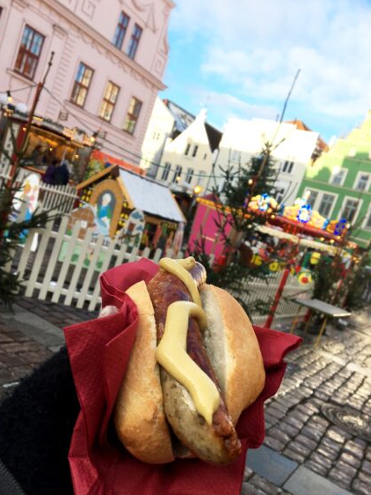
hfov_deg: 43.0
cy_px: 279
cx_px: 186
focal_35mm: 33
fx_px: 471
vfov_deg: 55.2
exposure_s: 1/769
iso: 25
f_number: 2.2
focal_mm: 4.15
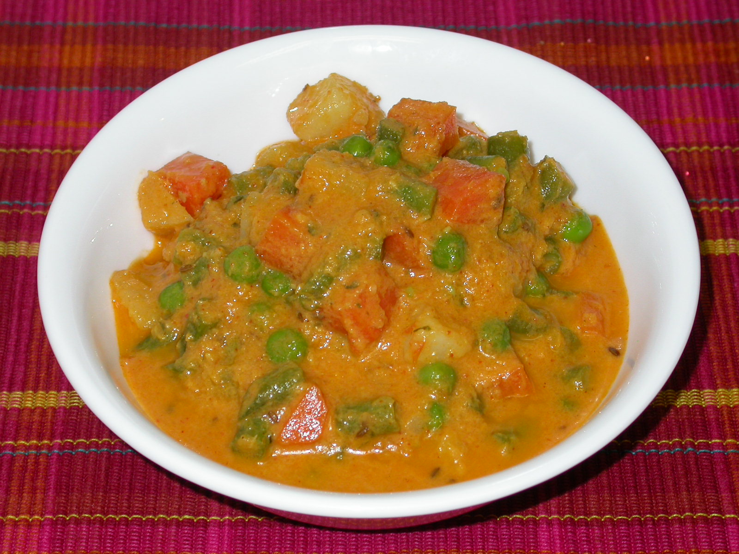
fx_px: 2220
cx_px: 370
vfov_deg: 14.2
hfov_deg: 18.9
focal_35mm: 104
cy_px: 277
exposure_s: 1/60.3
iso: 100
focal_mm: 21.5
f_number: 4
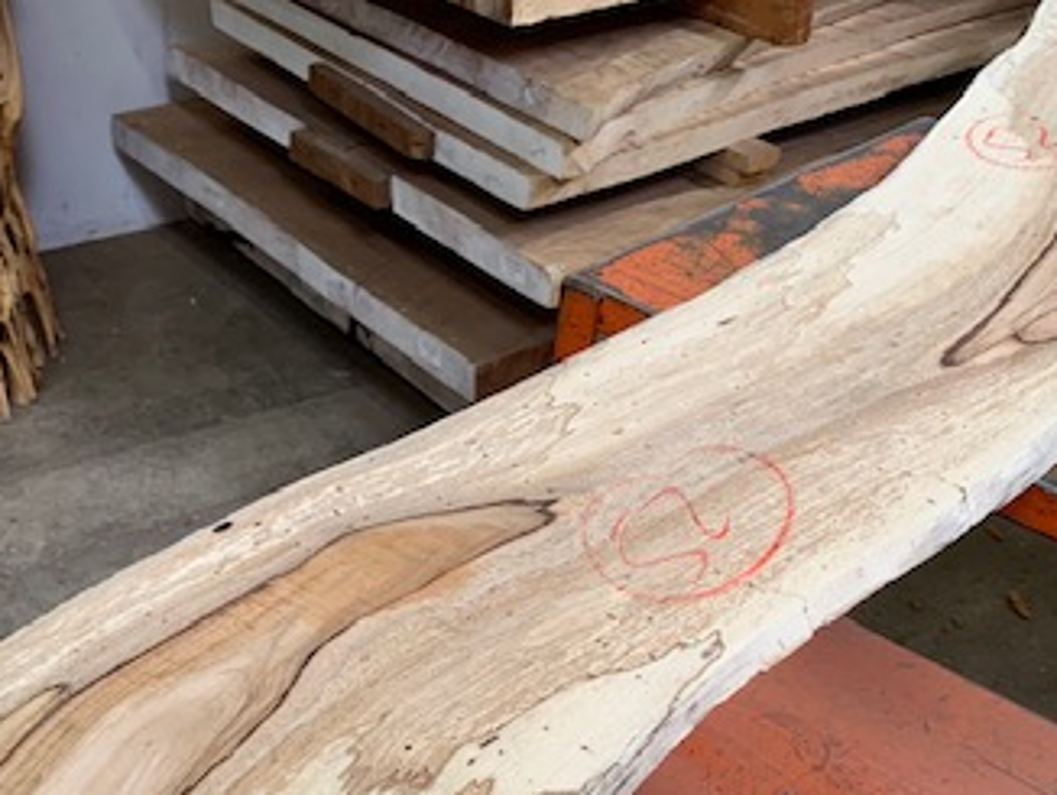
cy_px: 623
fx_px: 1558
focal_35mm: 51
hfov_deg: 37.5
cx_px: 522
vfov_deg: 28.1
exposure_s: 1/60
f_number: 1.8
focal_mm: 4.25
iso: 100
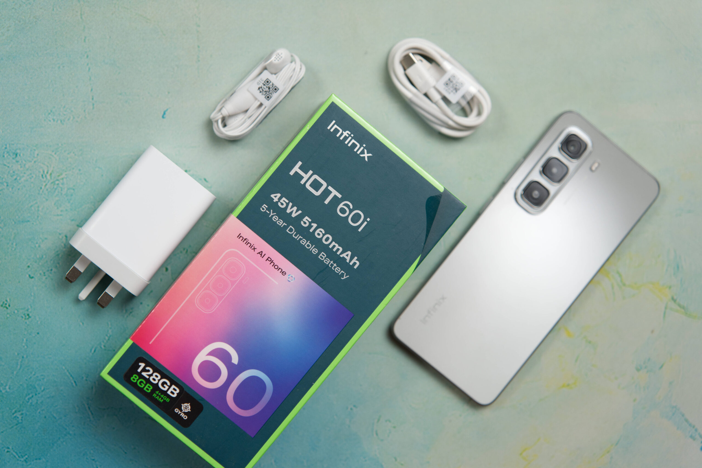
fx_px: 1326
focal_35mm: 68
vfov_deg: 20.0
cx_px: 351
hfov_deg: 29.6
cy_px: 234
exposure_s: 1/125
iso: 640
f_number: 2.8
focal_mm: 68
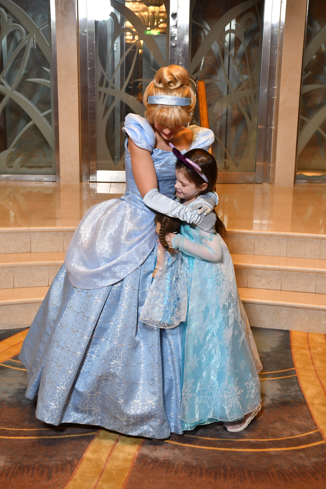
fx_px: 706
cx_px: 163
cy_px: 244
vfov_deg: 38.2
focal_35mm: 52
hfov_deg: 26.0
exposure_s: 1/60
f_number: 5.6
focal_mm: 35
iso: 640
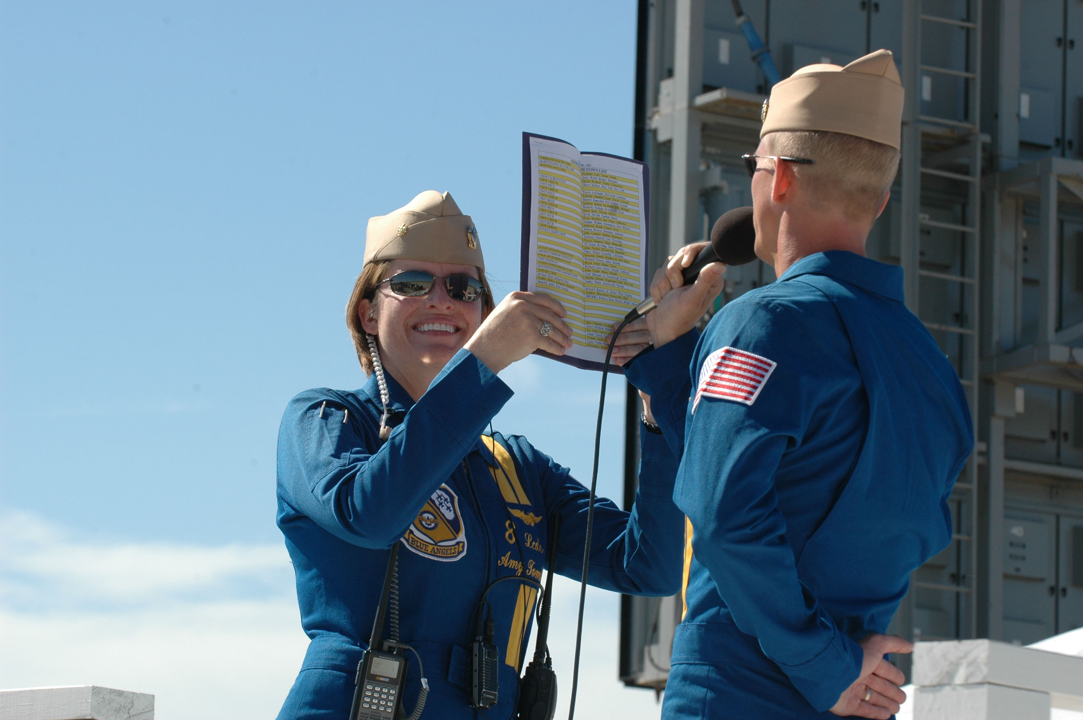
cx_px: 542
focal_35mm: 165
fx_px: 4959
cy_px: 360
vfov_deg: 8.3
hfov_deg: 12.5
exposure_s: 1/200
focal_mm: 110
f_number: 13
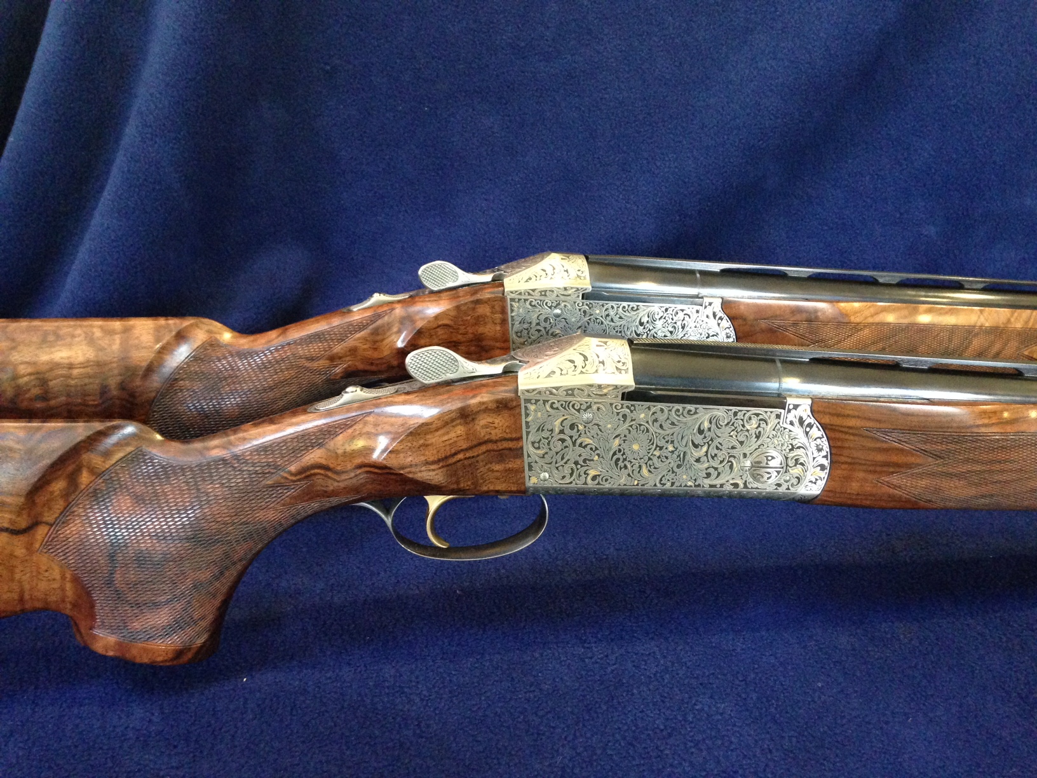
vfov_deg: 42.9
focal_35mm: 33
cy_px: 389
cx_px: 518
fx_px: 989
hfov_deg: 55.4
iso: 400
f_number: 2.4
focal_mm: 4.12
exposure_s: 1/20
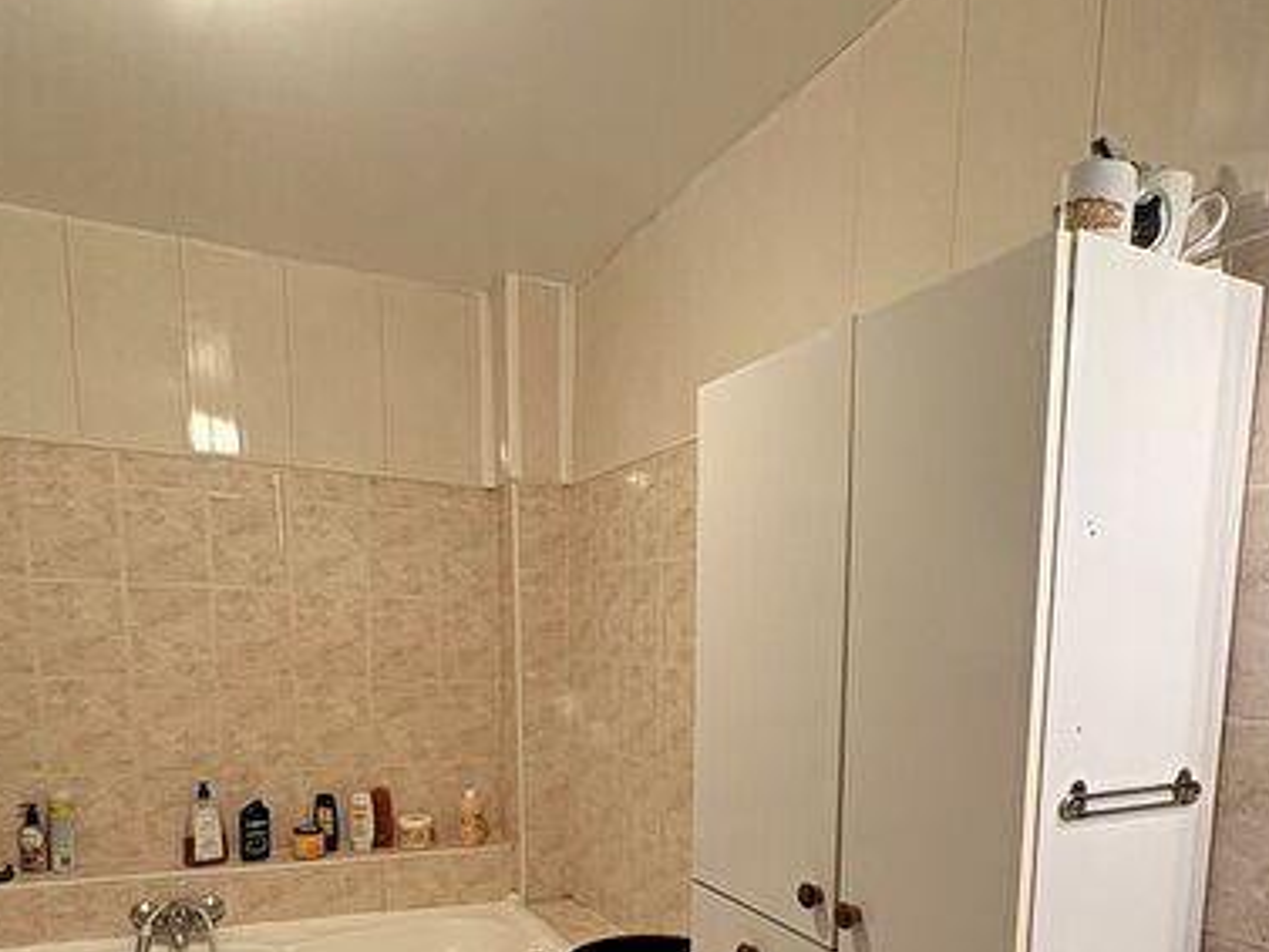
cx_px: 724
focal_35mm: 26
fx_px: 953
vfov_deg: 49.6
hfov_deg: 67.0
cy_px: 775
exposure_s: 1/50
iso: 160
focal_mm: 2.22
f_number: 2.2
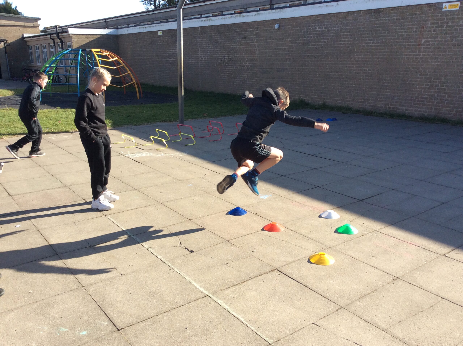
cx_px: 232
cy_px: 173
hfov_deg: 56.9
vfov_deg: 44.1
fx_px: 427
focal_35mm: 32
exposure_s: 1/465
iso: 32
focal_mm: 3.3
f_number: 2.4
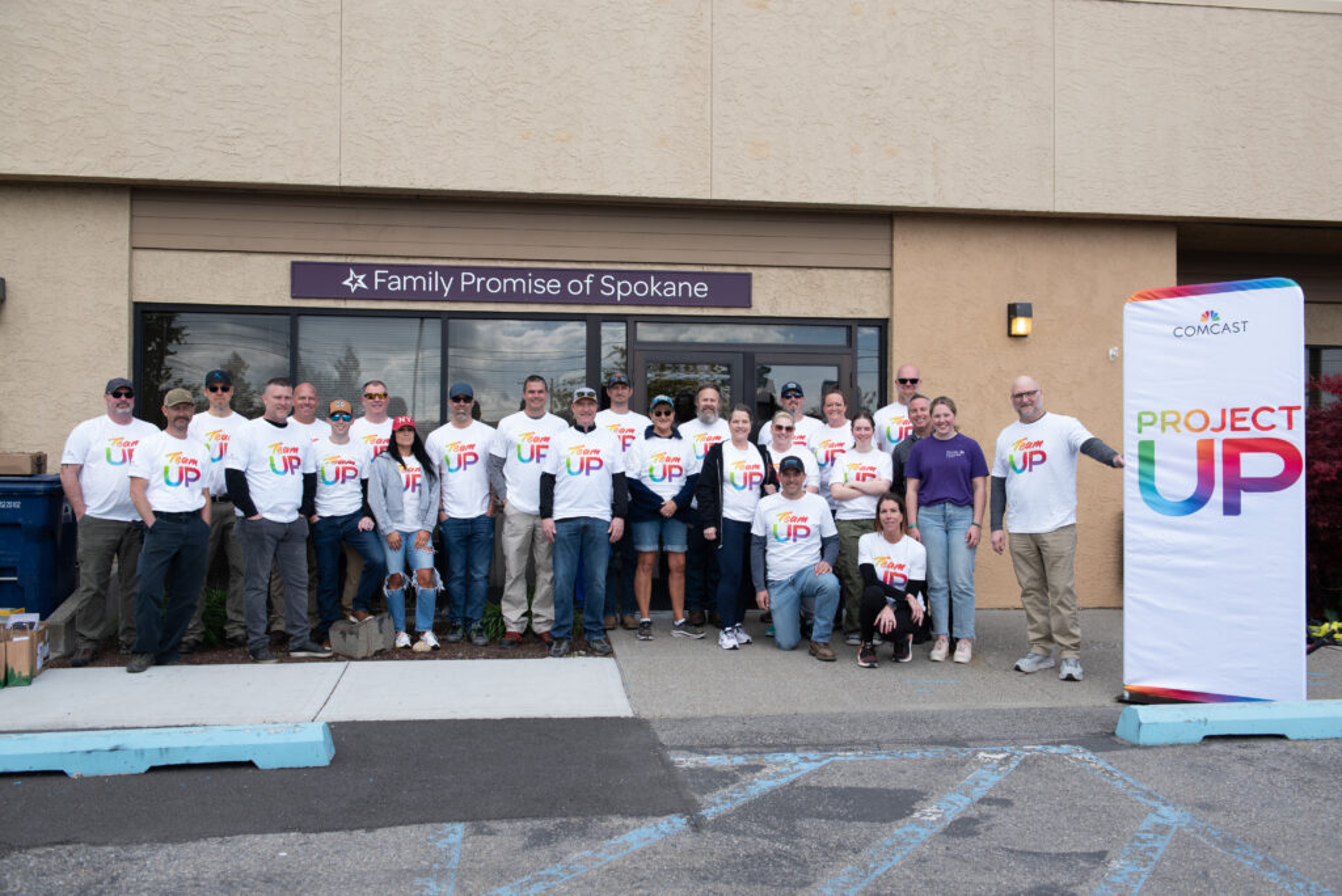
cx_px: 671
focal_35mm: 32
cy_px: 448
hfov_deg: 58.7
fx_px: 1194
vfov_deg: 41.2
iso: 250
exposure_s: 1/640
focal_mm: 32
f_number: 5.6
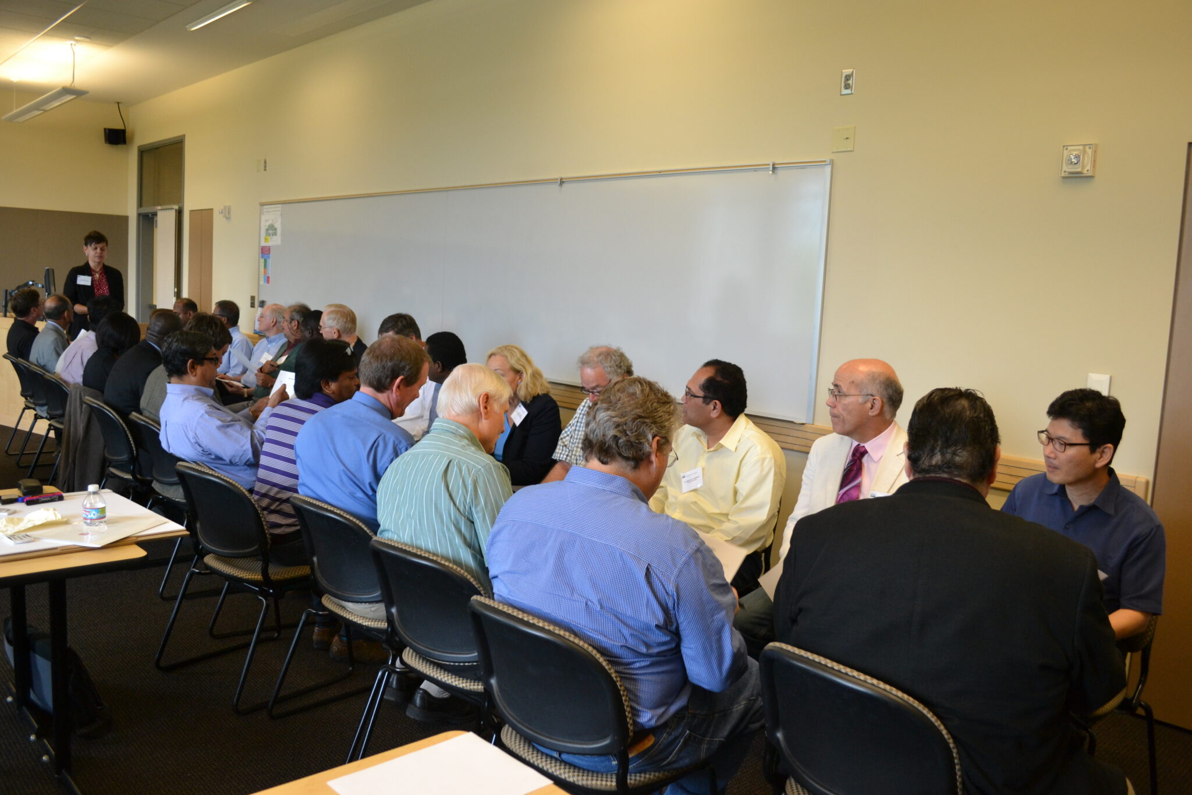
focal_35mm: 27
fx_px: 894
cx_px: 596
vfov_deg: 47.9
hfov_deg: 67.4
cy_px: 398
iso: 720
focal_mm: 18
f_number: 4
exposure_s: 1/60
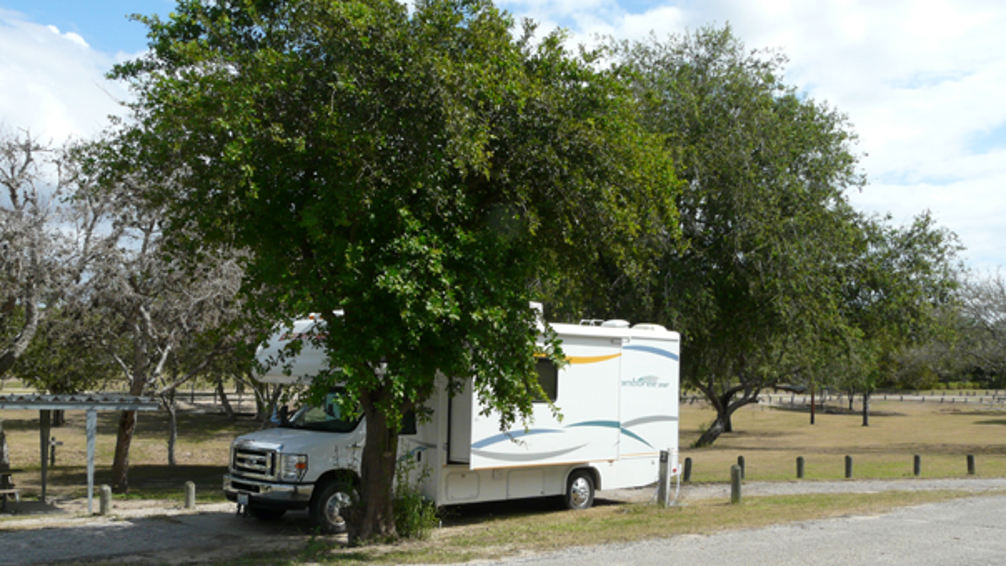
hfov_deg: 52.8
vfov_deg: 31.2
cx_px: 510
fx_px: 1014
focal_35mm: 38
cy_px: 314
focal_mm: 5.6
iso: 100
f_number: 5.6
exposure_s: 1/400
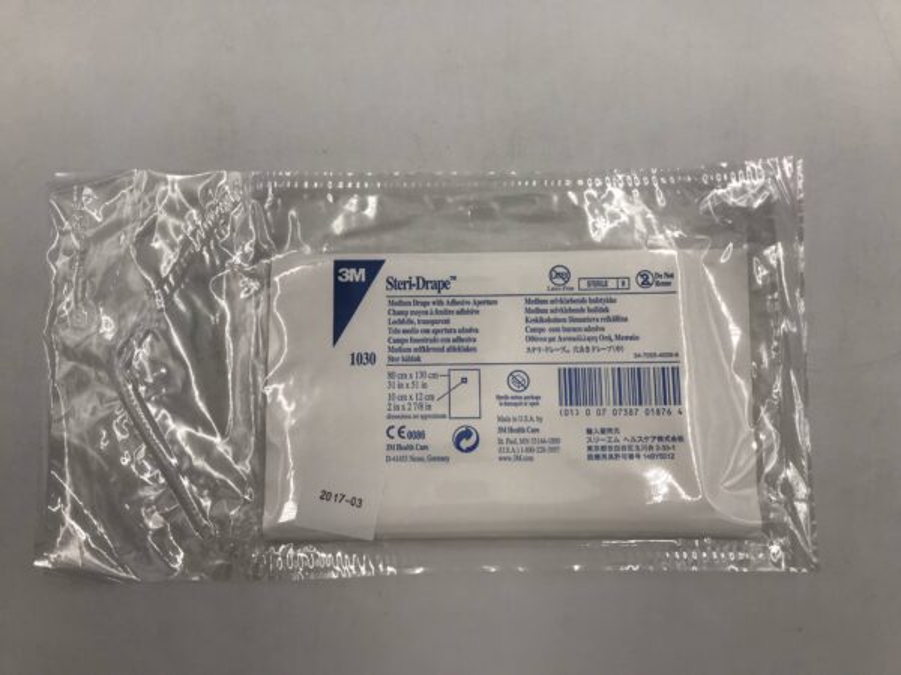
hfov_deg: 63.4
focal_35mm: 28
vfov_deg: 49.7
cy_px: 338
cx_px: 450
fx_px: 729
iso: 25
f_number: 1.8
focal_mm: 3.99
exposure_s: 1/60
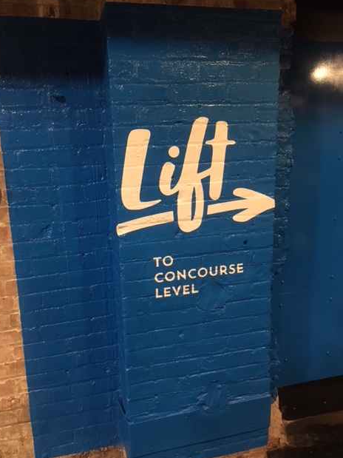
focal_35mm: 30
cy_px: 226
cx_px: 166
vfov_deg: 60.0
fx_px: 396
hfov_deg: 46.8
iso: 250
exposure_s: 1/15
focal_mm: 4.15
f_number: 2.2
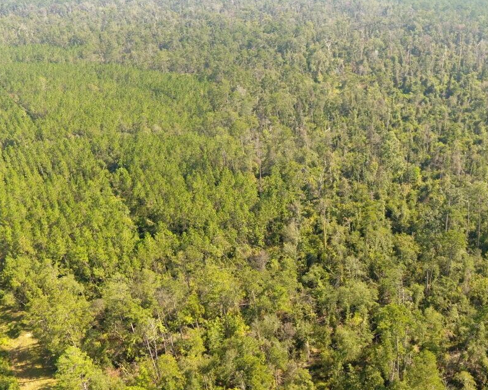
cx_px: 300
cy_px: 222
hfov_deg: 53.7
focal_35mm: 33
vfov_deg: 44.4
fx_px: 477
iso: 100
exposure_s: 1/179
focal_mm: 3.61
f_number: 2.8
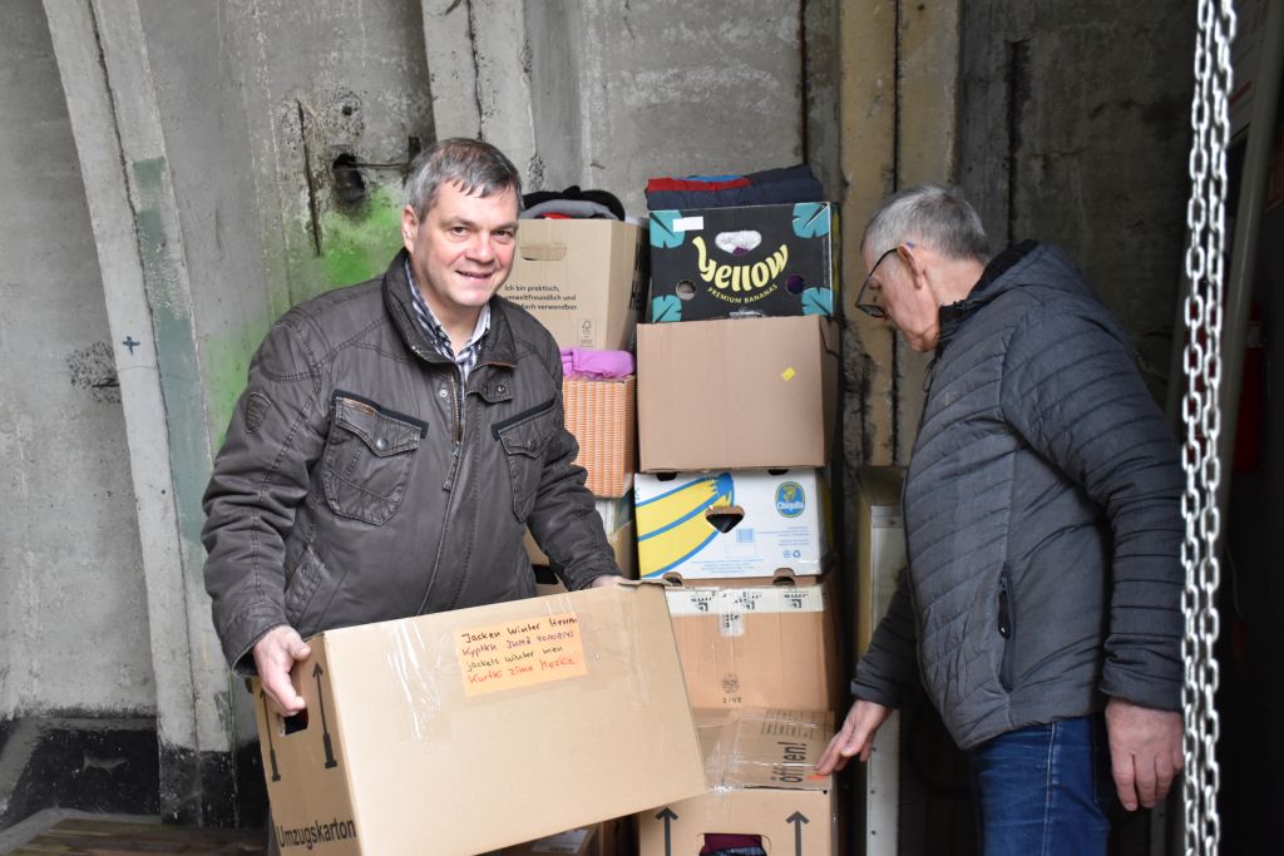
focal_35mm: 40
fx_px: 1445
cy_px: 428
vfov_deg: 33.0
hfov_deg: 47.9
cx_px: 642
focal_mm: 27
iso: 1250
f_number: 5
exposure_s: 1/100
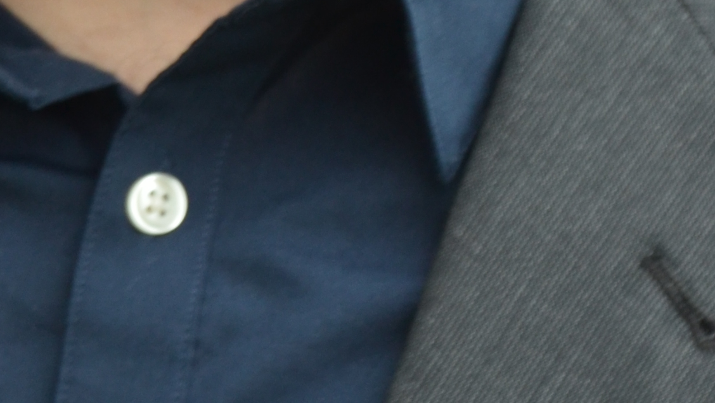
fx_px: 5196
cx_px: 158
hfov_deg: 7.9
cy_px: -585
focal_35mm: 274
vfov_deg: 4.3
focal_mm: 40
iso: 400
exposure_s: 1/125
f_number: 5.6
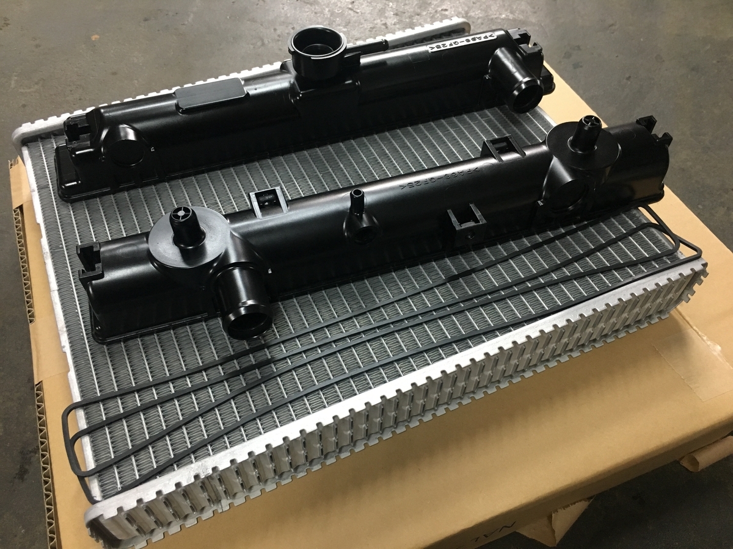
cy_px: 274
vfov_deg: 48.2
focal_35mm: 29
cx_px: 366
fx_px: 614
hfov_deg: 61.7
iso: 160
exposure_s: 1/30
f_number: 2.2
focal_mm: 4.15
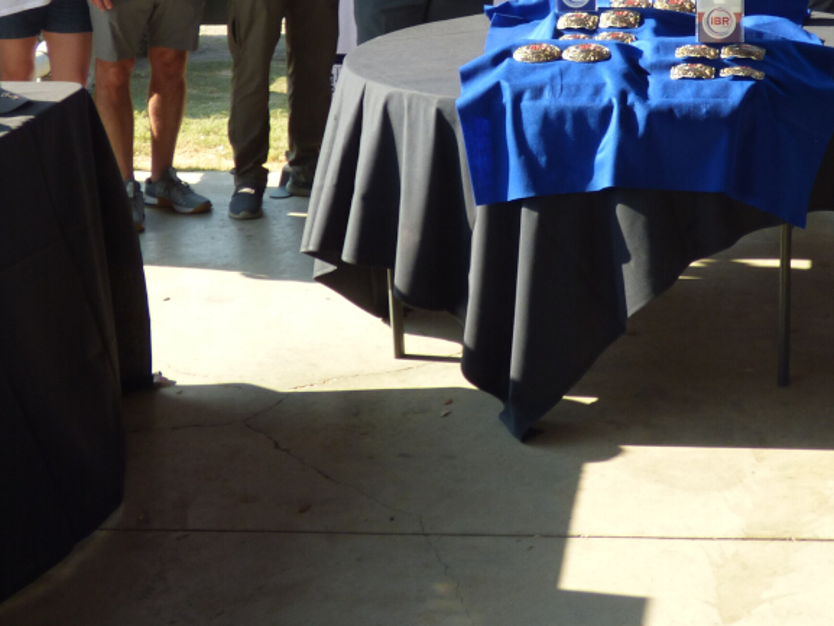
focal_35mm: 79
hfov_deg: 24.5
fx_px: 1904
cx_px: 611
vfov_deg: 18.2
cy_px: 17
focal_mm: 6.8
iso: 100
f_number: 3.5
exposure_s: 1/200
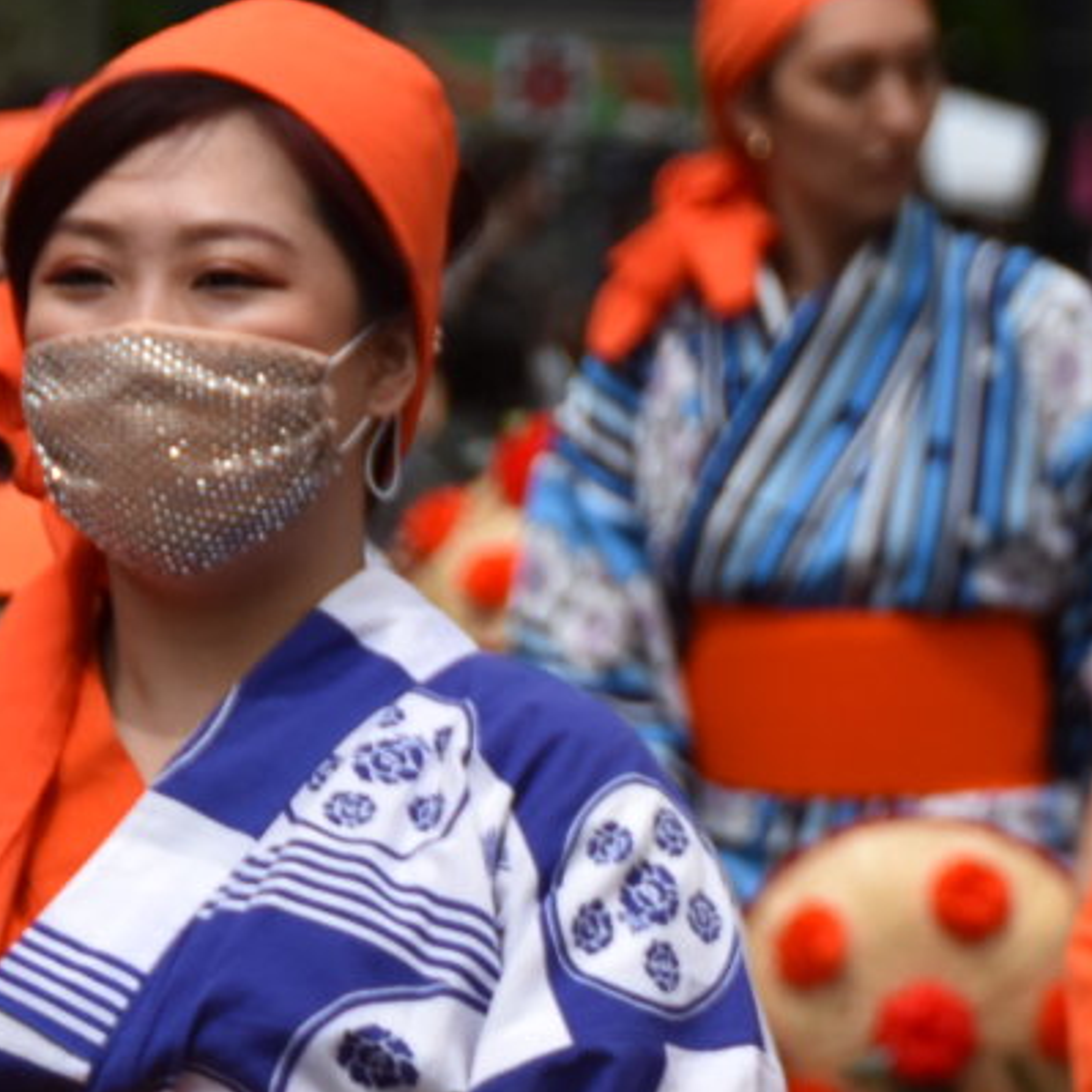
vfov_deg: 3.6
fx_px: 17335
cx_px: 1861
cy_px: 1181
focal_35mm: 486
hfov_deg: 3.6
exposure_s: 1/1600
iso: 400
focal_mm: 95
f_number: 7.1
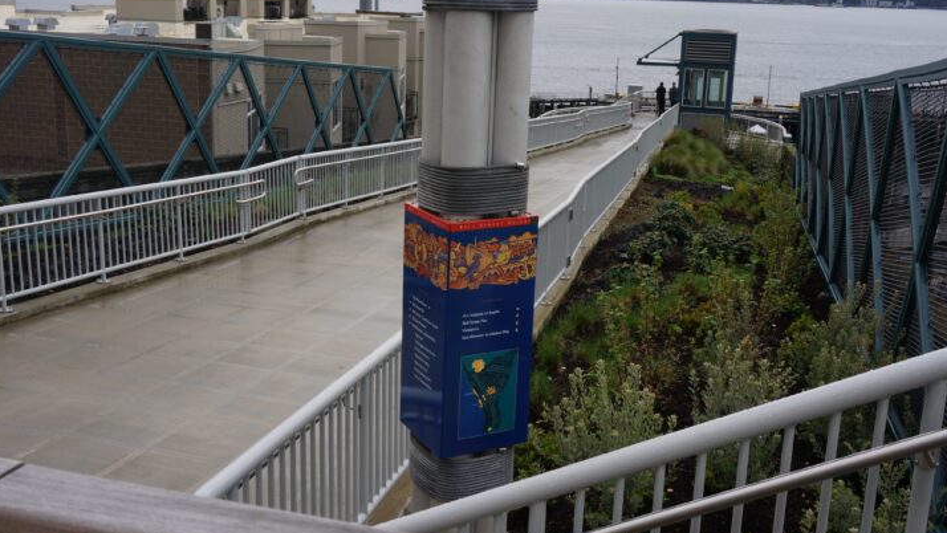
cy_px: 223
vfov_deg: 31.2
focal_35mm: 38
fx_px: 954
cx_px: 472
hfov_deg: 52.8
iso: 100
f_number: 11
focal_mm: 24
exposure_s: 1/80
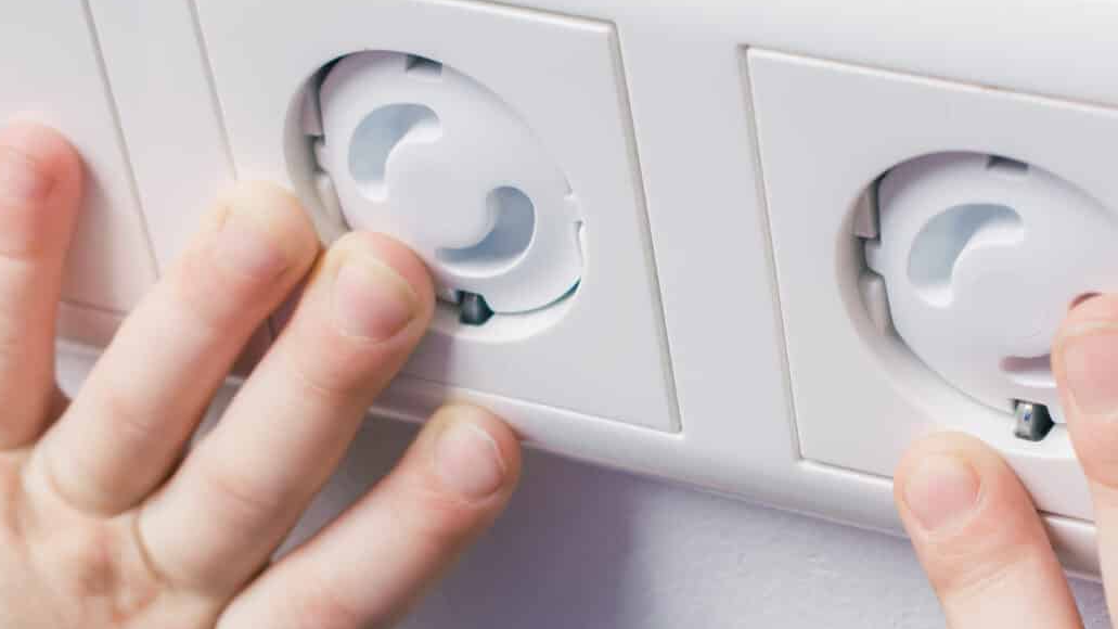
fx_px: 3469
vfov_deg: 10.3
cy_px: 458
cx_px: 703
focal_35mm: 117
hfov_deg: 18.3
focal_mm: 40
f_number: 6.3
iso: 100
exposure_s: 1/125
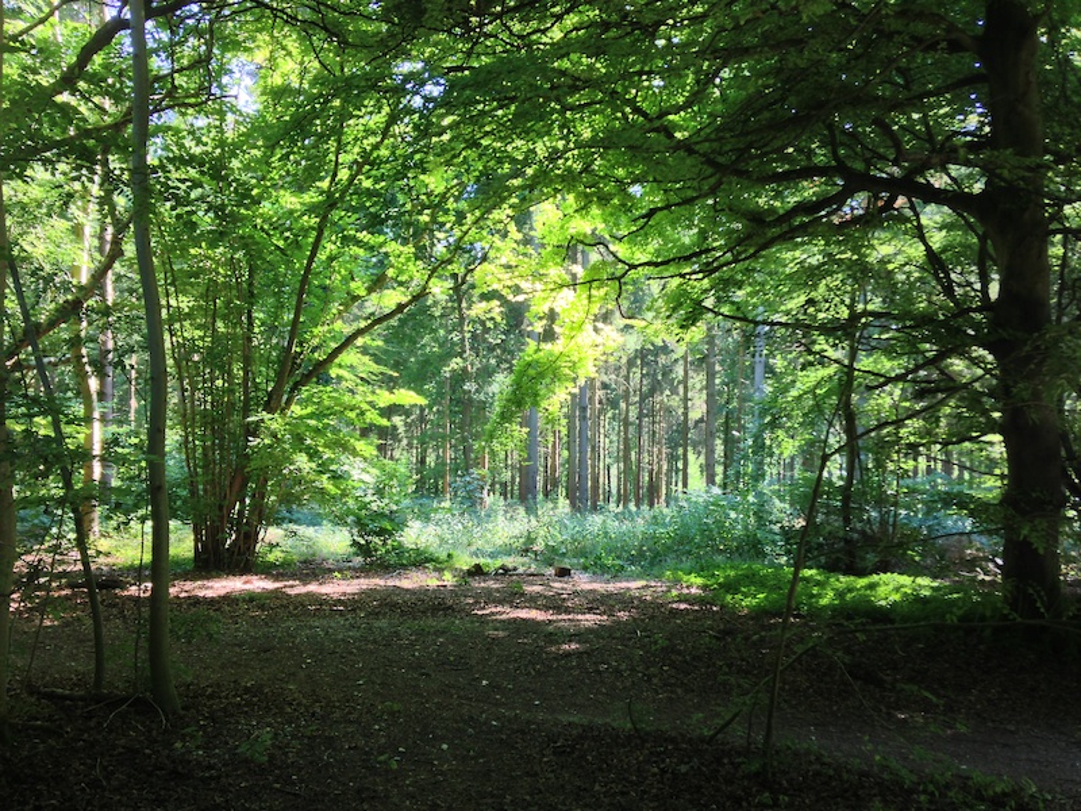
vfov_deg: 42.9
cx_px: 540
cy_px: 406
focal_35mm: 33
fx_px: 1031
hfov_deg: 55.4
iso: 64
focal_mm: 4.13
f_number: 2.4
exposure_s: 1/40
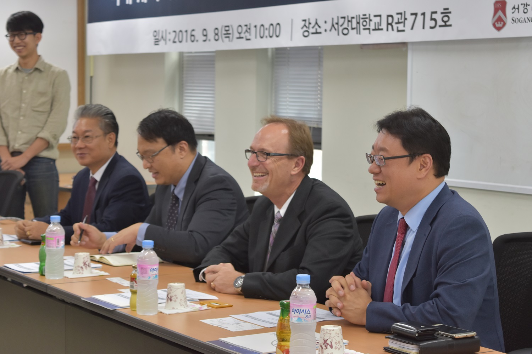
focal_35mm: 82
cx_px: 266
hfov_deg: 24.6
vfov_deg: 16.6
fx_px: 1219
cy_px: 177
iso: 640
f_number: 5.6
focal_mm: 55
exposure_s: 1/60
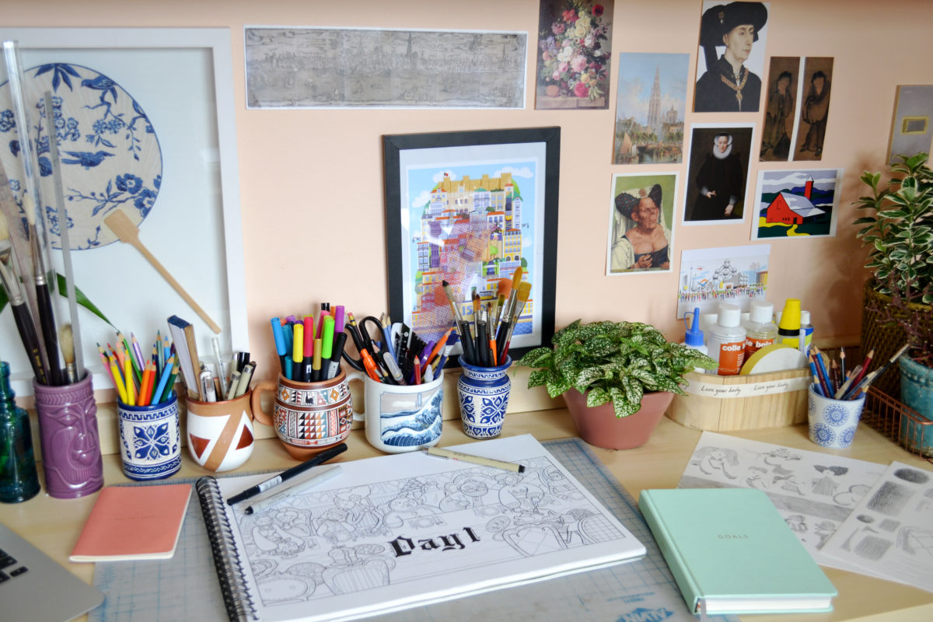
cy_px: 311
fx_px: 933
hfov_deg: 53.1
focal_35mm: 36
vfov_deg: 36.9
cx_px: 466
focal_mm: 24
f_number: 4
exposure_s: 1/30
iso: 400
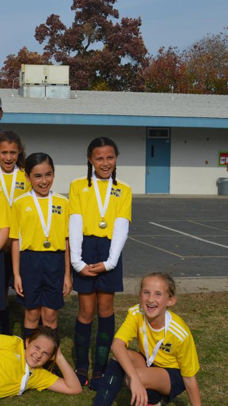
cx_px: -42
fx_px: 570
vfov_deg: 39.2
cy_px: 205
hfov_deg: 21.1
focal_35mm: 53
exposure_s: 1/2000
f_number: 6.3
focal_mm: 22
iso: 400
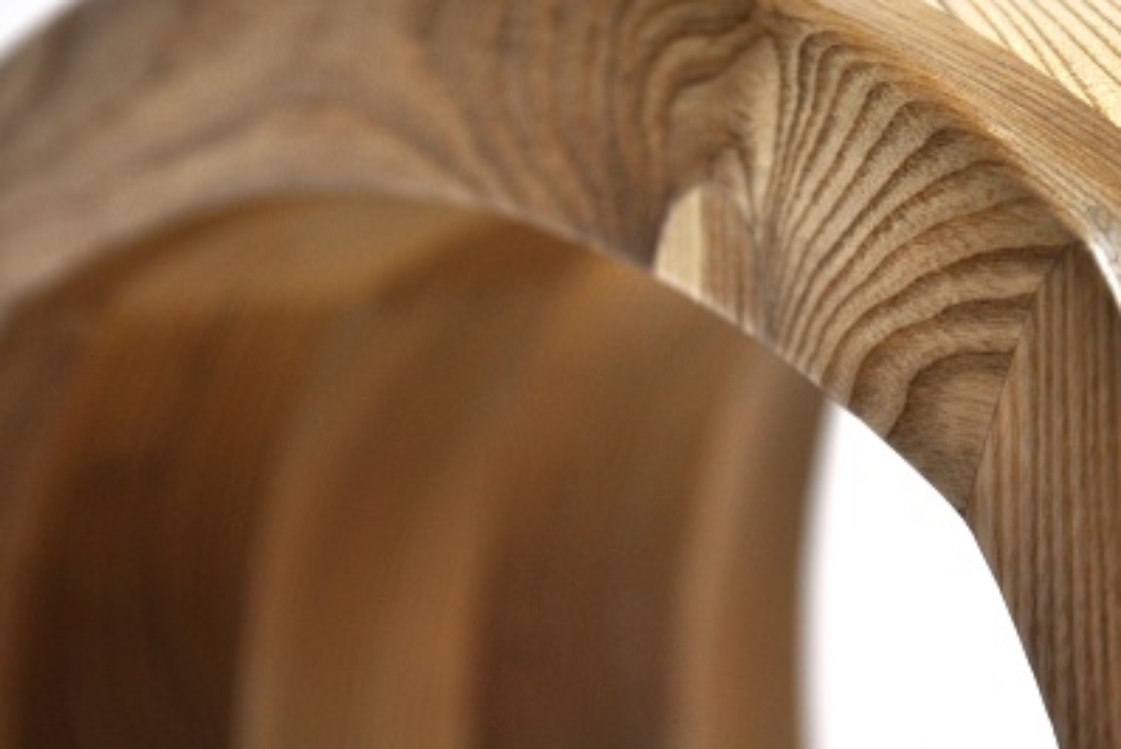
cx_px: 668
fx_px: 7409
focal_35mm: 238
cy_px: 327
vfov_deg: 5.8
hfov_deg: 8.7
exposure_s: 1/125
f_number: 5.6
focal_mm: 105
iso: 200
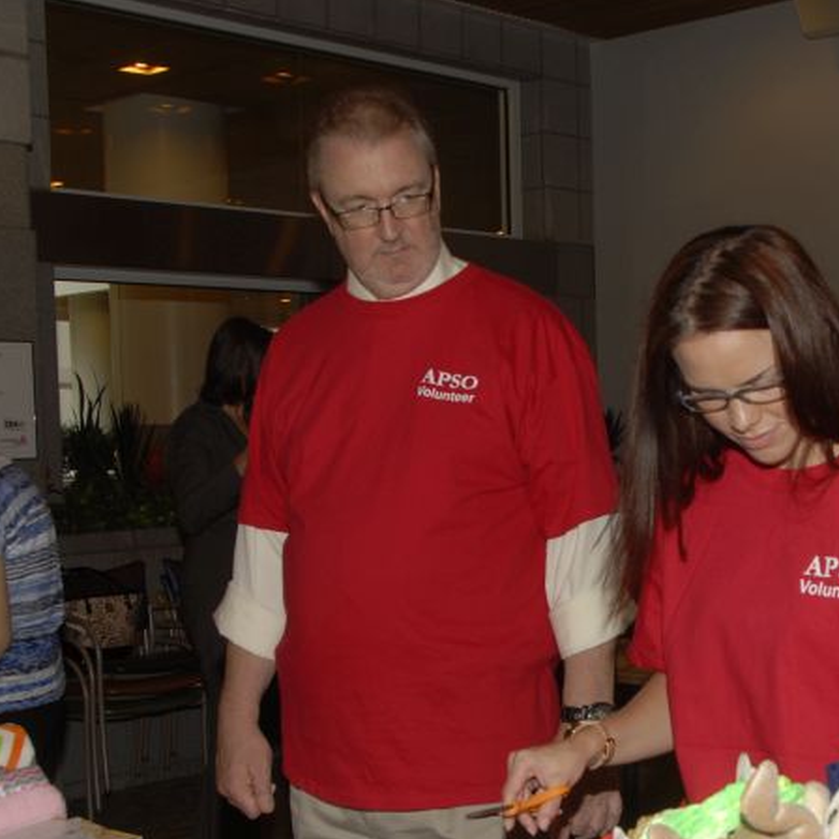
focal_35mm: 57
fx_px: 1563
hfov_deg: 29.3
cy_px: 552
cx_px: 687
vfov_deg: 29.9
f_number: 5.6
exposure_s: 1/40
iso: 100
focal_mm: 20
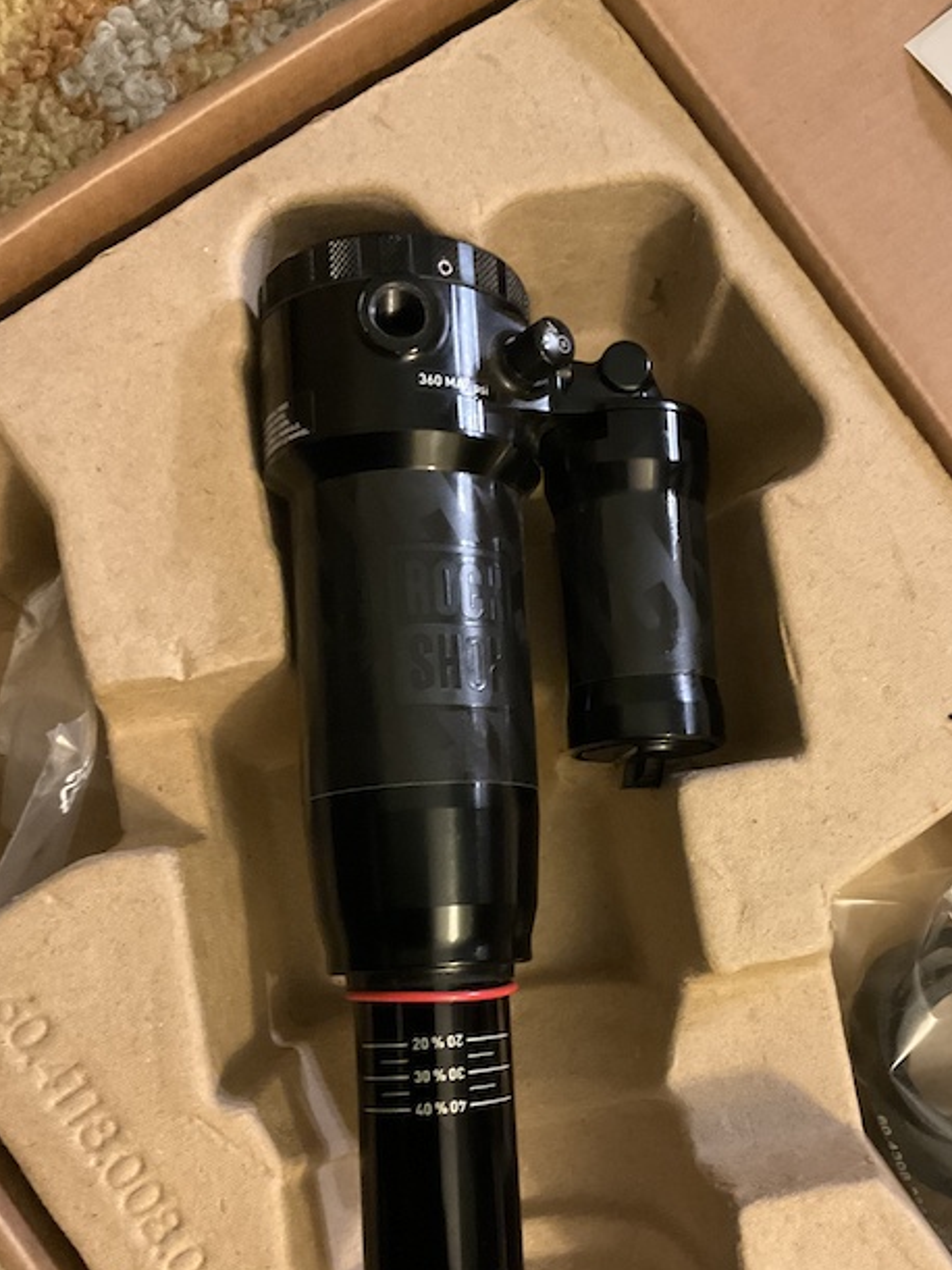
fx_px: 1394
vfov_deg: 48.5
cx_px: 582
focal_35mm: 38
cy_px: 792
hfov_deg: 37.5
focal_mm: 3
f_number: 1.8
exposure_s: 1/15
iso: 640
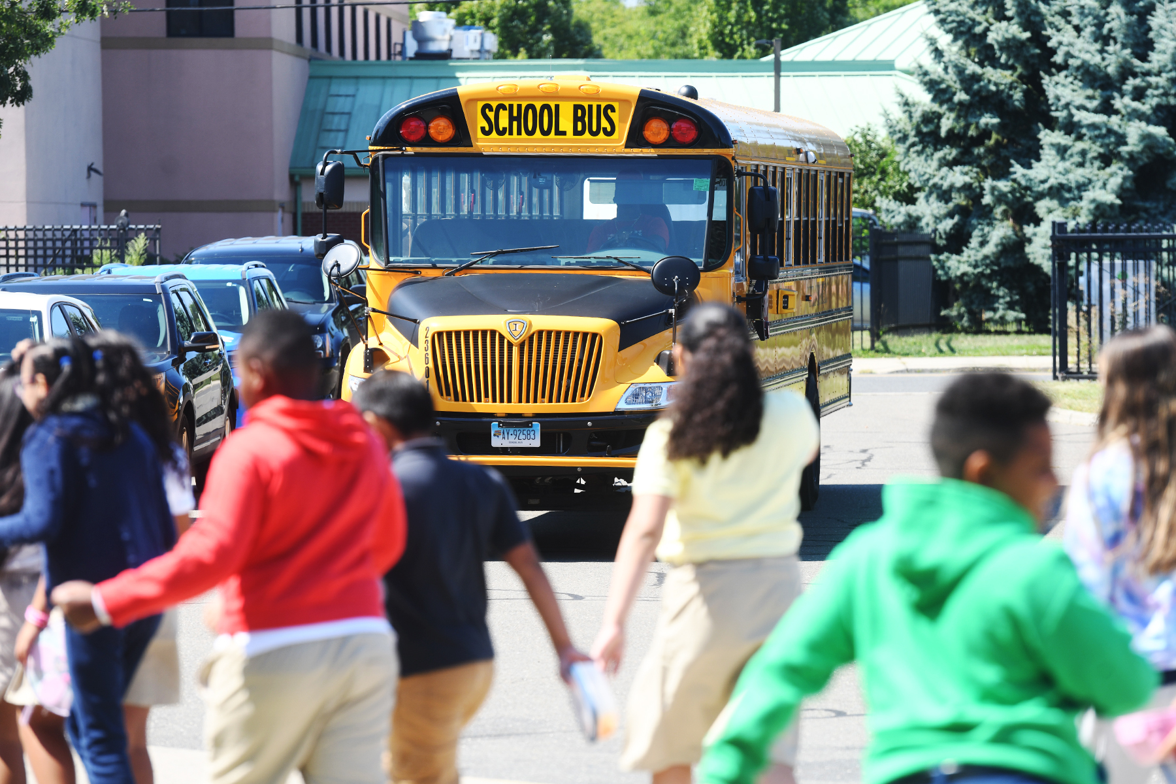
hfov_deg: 12.1
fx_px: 5553
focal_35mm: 170
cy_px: 392
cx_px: 588
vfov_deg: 8.1
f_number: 5.6
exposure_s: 1/400
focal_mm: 170
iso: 200
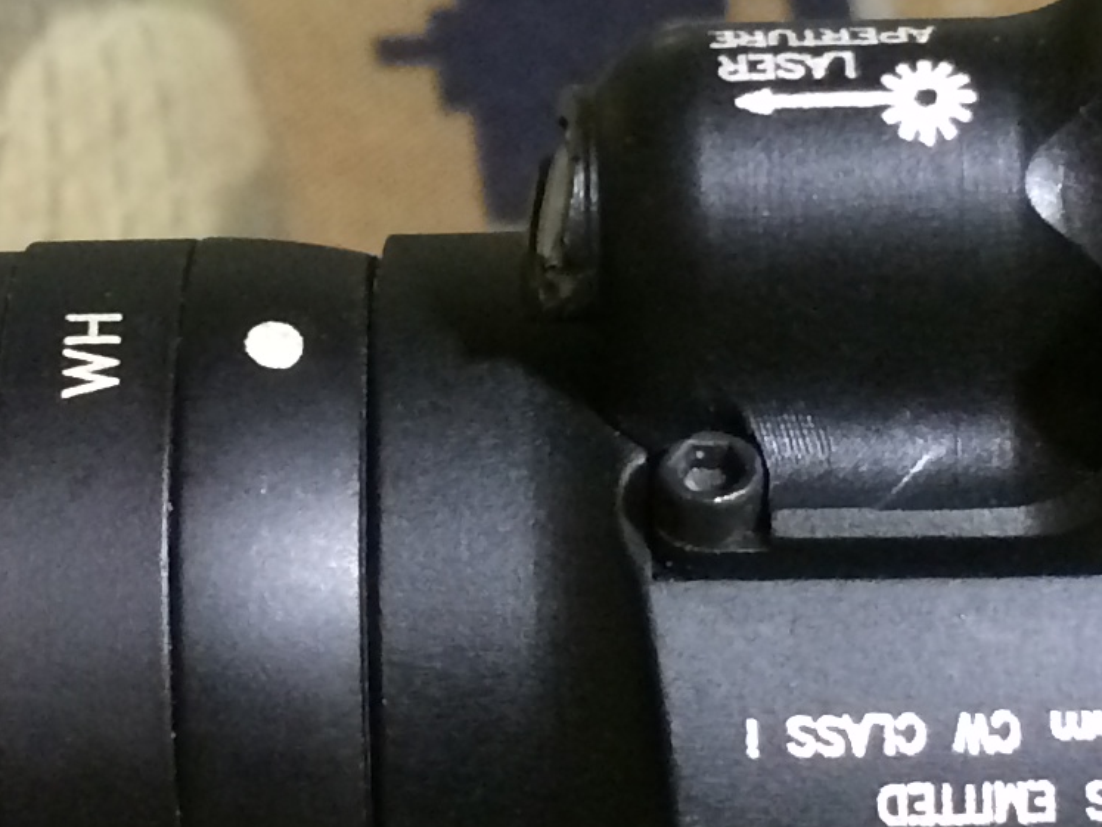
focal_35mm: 131
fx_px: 4172
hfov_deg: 15.0
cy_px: 293
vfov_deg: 11.3
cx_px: 348
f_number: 2.2
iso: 320
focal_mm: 4.12
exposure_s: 1/24
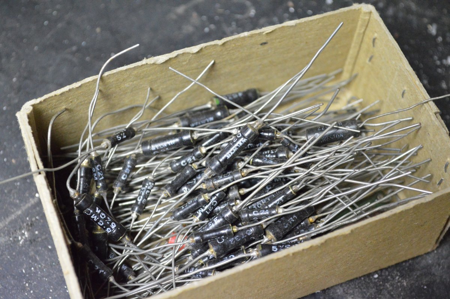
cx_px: 225
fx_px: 862
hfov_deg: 29.3
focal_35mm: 69
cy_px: 150
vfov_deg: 19.7
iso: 6400
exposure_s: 1/60
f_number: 6.3
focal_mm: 46
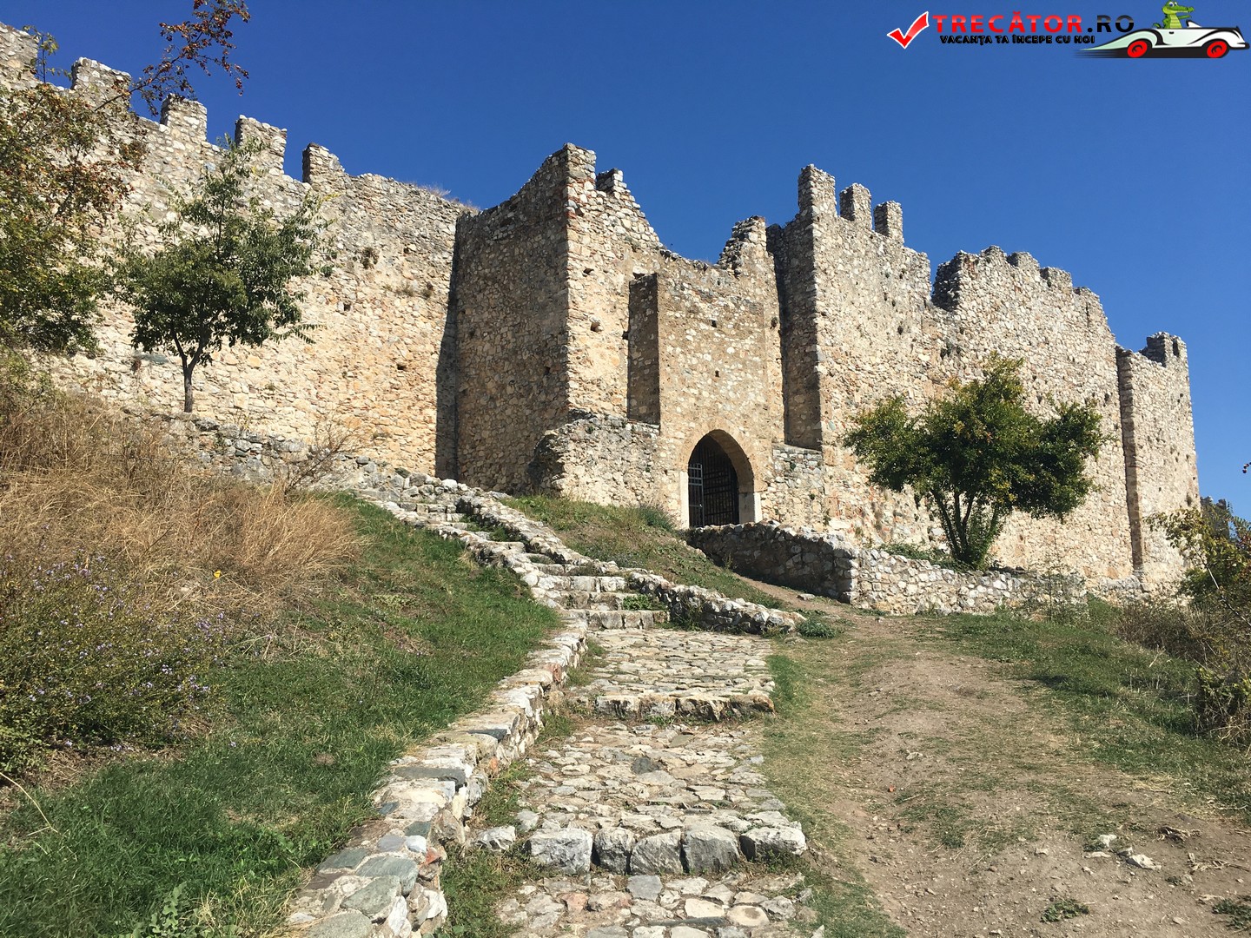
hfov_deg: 61.7
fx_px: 1048
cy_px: 469
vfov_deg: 48.2
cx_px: 626
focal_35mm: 29
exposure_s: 1/2331
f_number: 2.2
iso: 25
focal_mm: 4.15
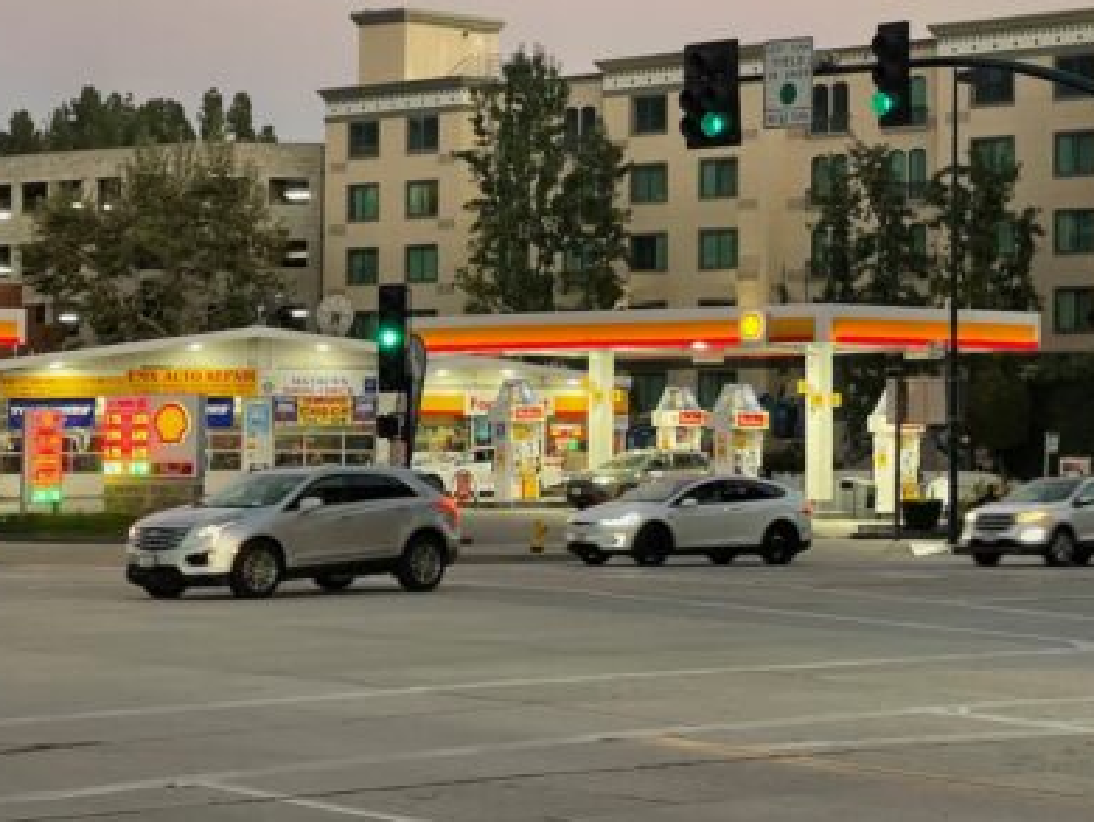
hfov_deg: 19.5
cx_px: 816
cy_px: 238
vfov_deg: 14.8
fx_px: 3162
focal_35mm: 100
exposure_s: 1/60
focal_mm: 7.5
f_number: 2.2
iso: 250
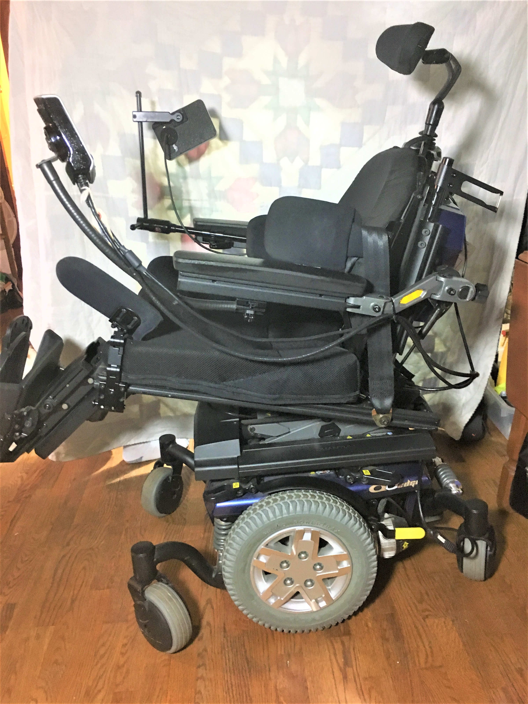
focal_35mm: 29
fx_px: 590
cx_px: 264
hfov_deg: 48.2
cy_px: 352
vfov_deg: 61.7
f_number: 2.2
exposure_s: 1/17
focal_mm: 4.15
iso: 200
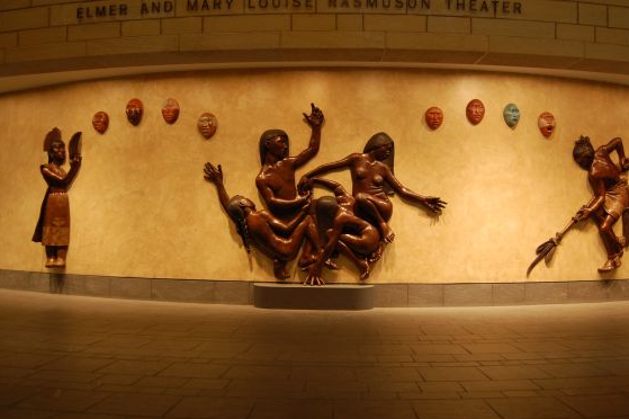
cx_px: 324
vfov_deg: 44.9
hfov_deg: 63.7
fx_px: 506
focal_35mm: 29
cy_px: 207
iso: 200
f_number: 3.5
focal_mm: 18
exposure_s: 1/4
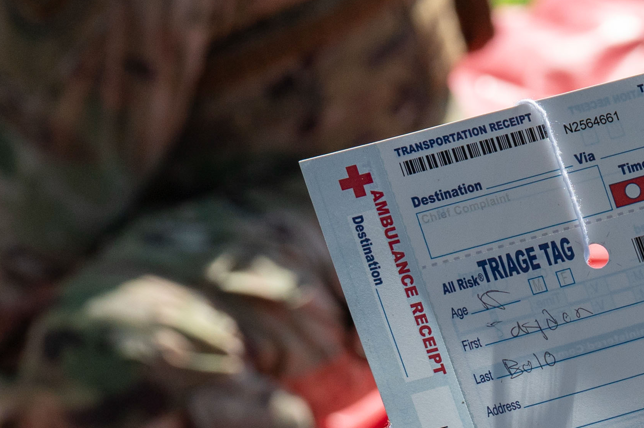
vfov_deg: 8.1
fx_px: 2967
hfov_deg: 12.2
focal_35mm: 166
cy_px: 687
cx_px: 697
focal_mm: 46
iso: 640
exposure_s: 1/1000
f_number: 7.1
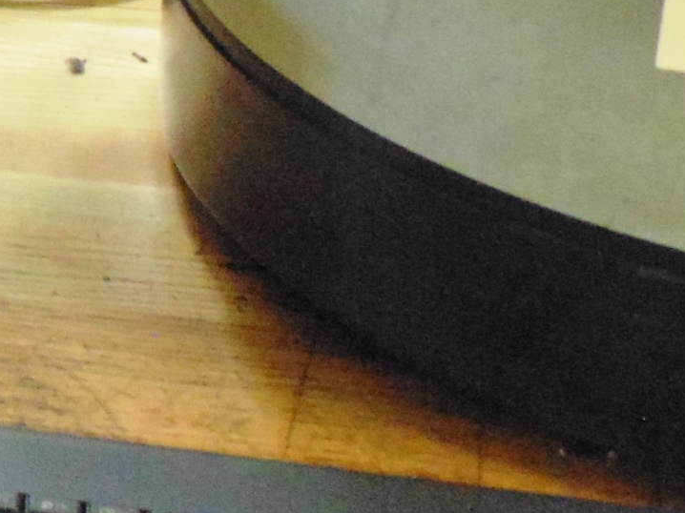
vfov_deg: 11.8
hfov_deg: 14.0
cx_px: -630
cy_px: -165
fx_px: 2413
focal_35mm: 122
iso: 400
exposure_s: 1/6
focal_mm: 4.3
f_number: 3.1
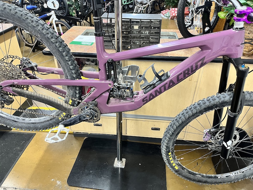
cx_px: 126
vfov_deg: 53.1
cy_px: 95
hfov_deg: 67.3
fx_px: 190
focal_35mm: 26
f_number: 1.6
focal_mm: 5.1
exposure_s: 1/60
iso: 320
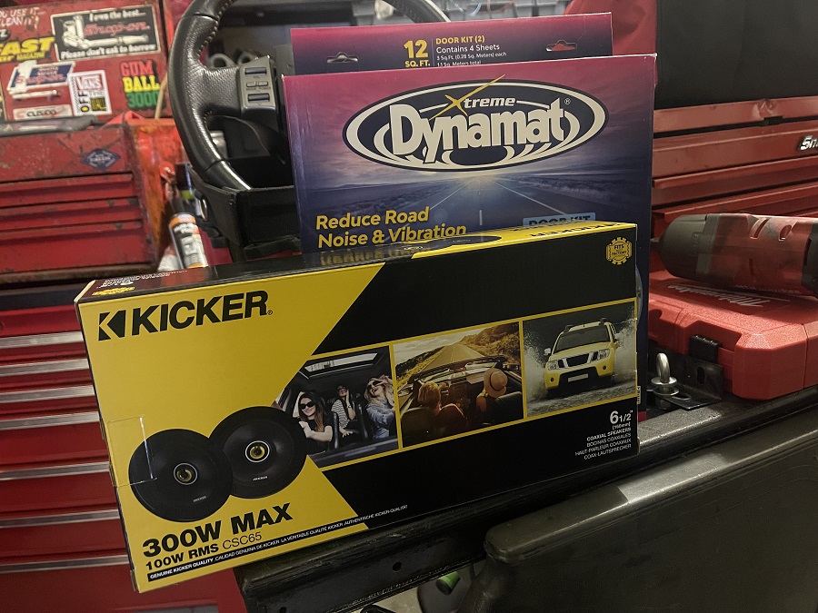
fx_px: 614
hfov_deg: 67.3
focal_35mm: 26
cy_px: 306
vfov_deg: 53.1
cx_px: 409
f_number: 1.6
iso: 640
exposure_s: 1/25
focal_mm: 5.1
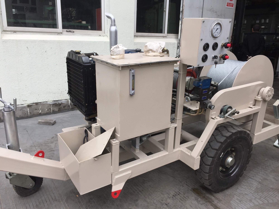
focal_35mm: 29
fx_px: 234
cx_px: 140
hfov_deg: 61.7
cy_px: 104
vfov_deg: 48.2
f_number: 2.2
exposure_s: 1/608
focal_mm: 4.15
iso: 32
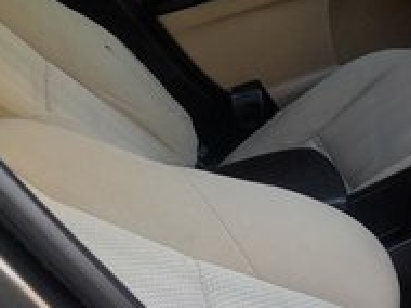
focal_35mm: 91
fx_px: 1079
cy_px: 169
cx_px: 651
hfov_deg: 18.6
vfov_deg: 16.2
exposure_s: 1/50
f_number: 1.8
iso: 50
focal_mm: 4
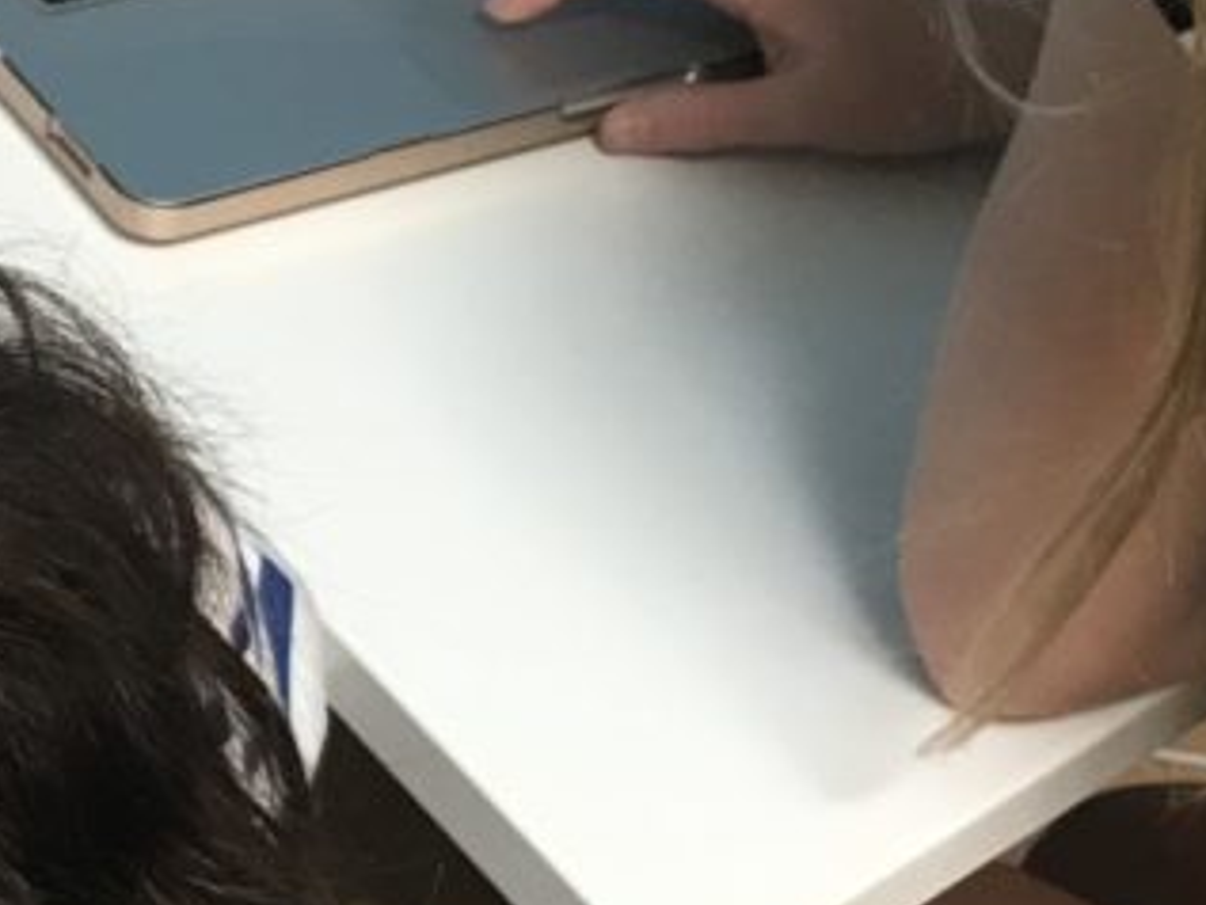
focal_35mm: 113
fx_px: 3938
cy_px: -19
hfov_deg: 16.6
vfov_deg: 12.9
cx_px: -270
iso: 25
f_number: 1.8
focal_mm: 3.99
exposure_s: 1/30
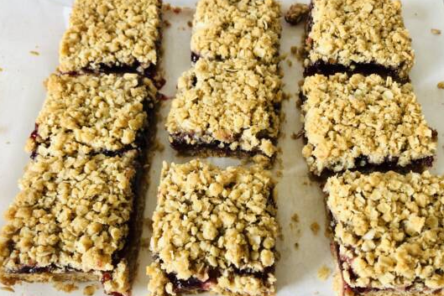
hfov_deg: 57.2
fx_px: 407
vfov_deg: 40.0
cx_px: 233
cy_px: 158
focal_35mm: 33
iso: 20
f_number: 1.8
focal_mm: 3.99
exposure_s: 1/30
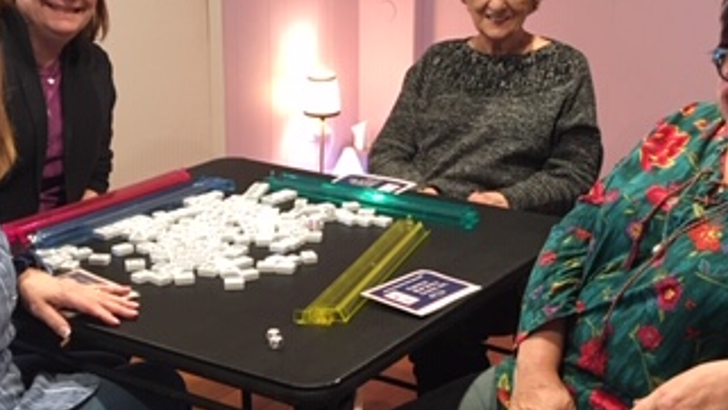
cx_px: 388
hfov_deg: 33.3
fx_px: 1217
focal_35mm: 63
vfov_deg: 19.1
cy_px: 186
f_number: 2.2
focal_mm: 4.15
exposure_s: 1/17
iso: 200
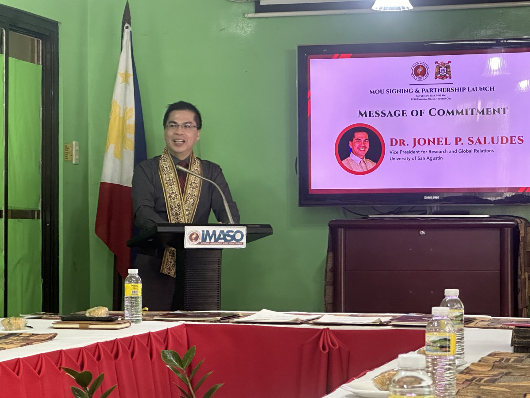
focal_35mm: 48
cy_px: 199
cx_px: 265
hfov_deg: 39.7
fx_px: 735
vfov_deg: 30.3
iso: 80
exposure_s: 1/53
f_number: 1.78
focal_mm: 6.86
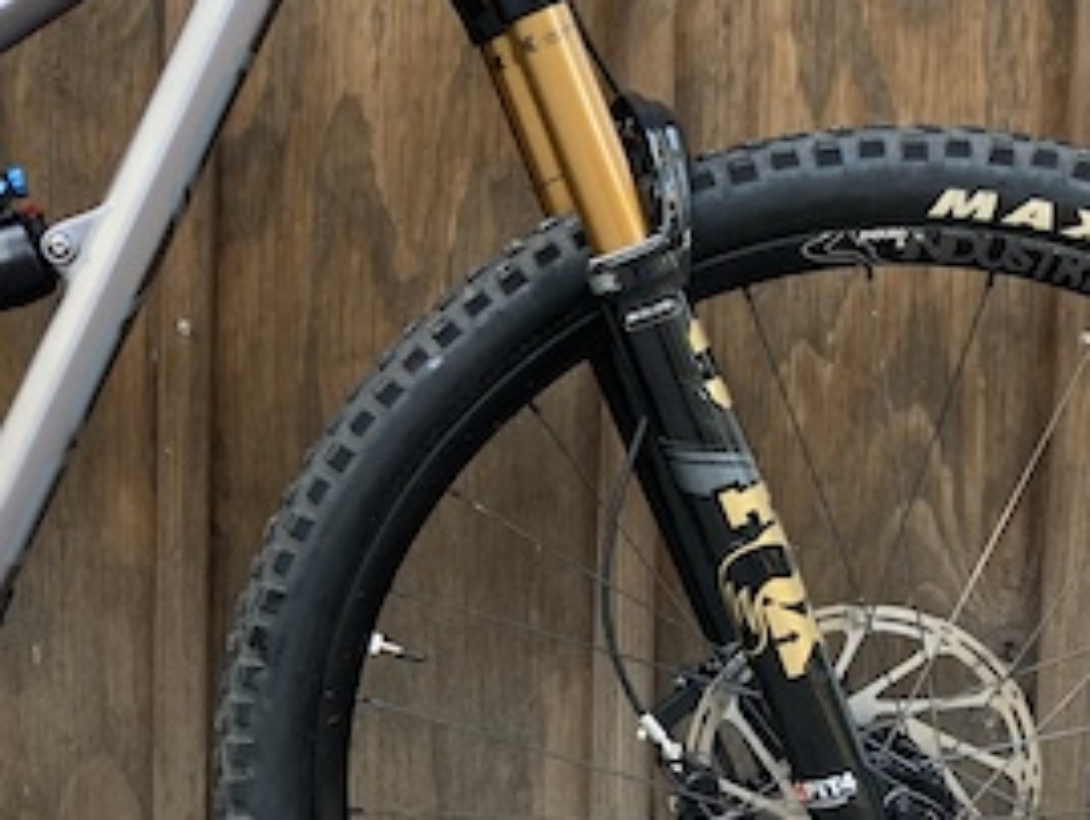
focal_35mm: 77
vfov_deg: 19.1
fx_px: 2427
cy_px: 489
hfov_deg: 24.2
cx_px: 0
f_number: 1.8
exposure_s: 1/60
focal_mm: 4.25
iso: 125
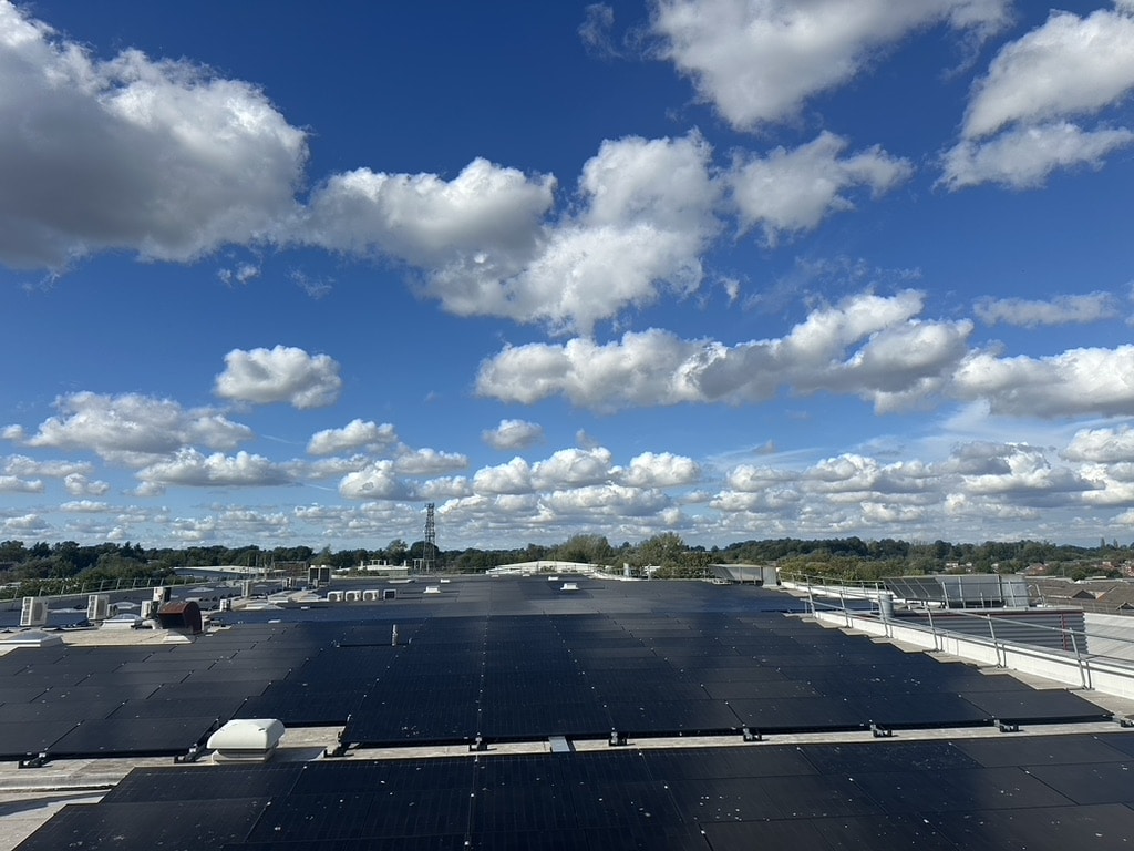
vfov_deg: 56.8
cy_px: 426
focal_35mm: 24
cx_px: 567
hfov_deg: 71.6
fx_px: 786
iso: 80
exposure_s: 1/7576
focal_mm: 6.86
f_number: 1.78
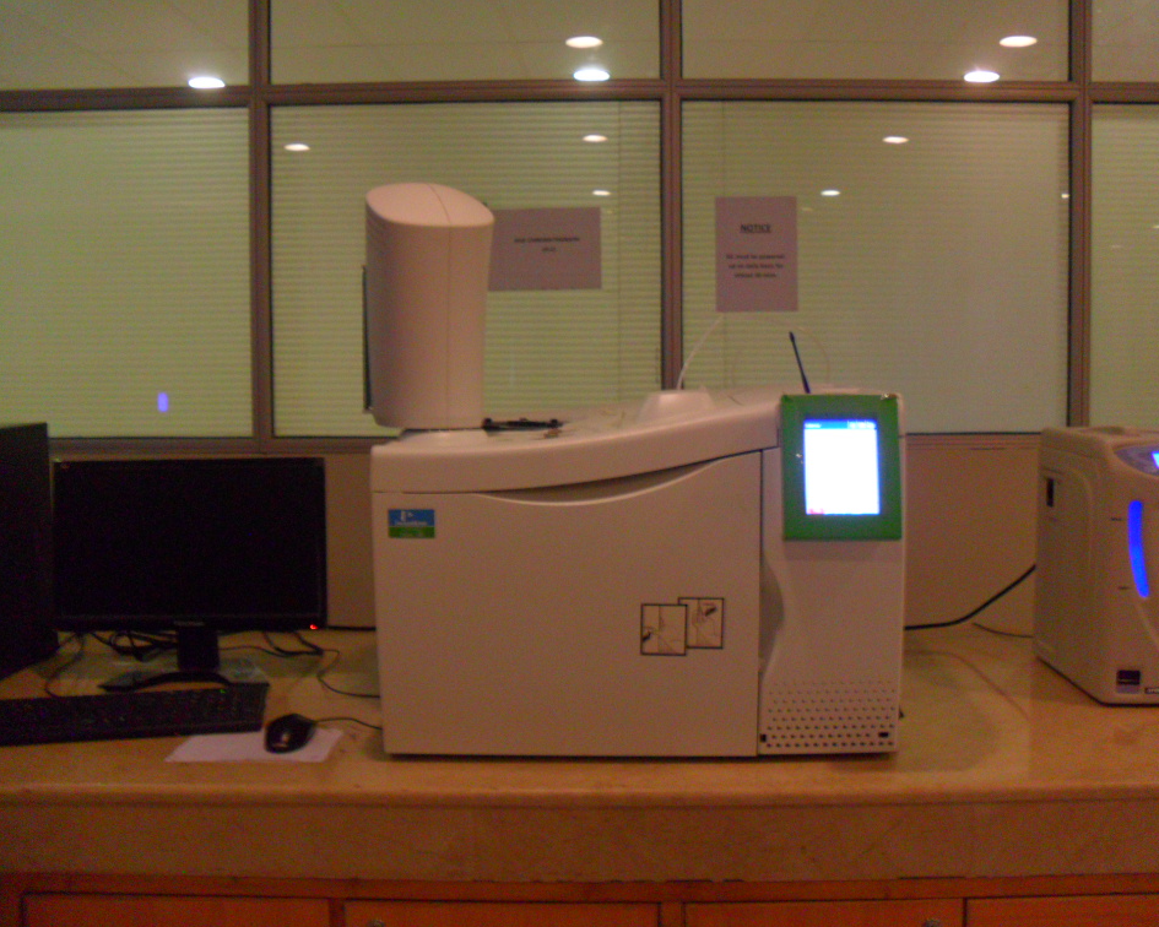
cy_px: 459
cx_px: 617
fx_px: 1269
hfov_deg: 49.1
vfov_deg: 40.1
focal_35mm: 37
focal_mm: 6.3
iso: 240
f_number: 3
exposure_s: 1/15
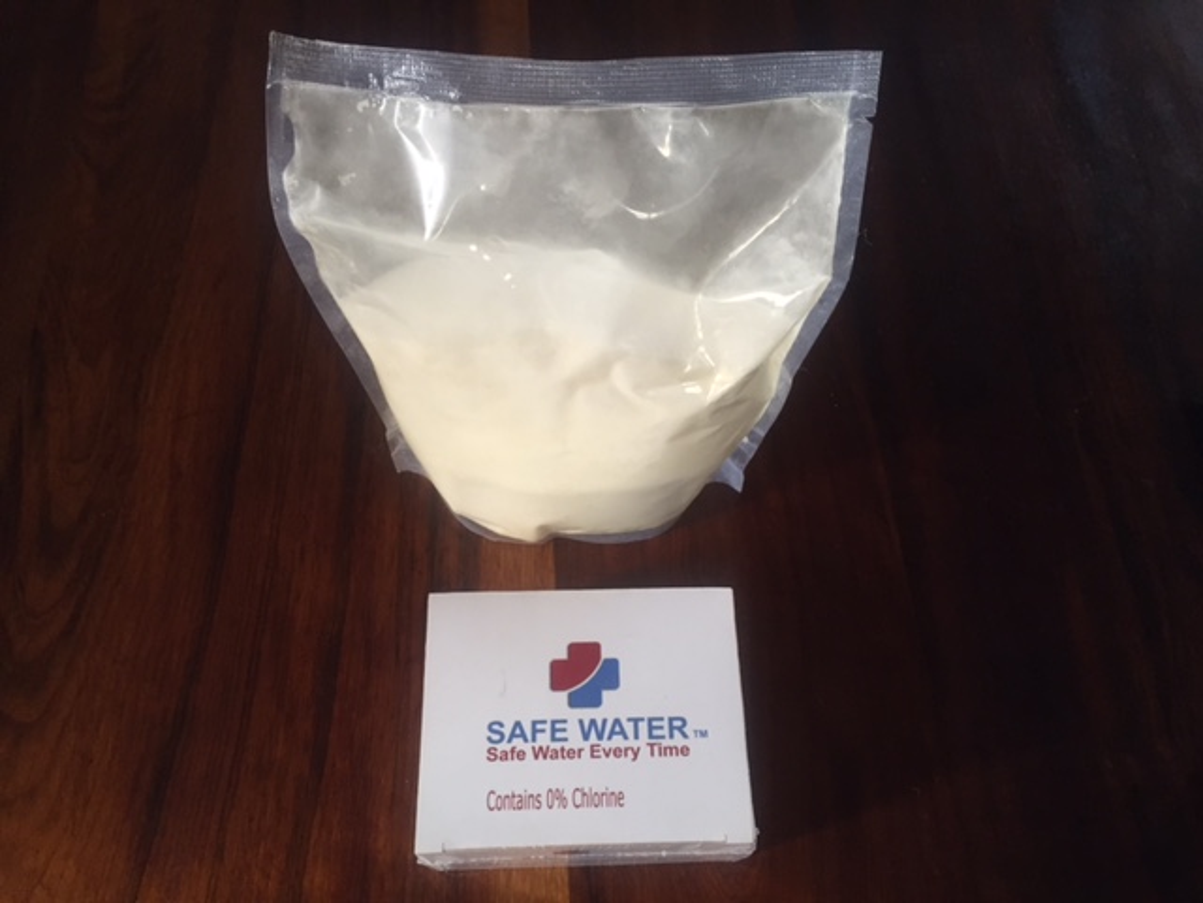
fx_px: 1008
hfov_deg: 61.7
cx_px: 602
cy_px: 452
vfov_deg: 48.2
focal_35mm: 29
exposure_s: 1/30
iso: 50
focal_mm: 4.15
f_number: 2.2
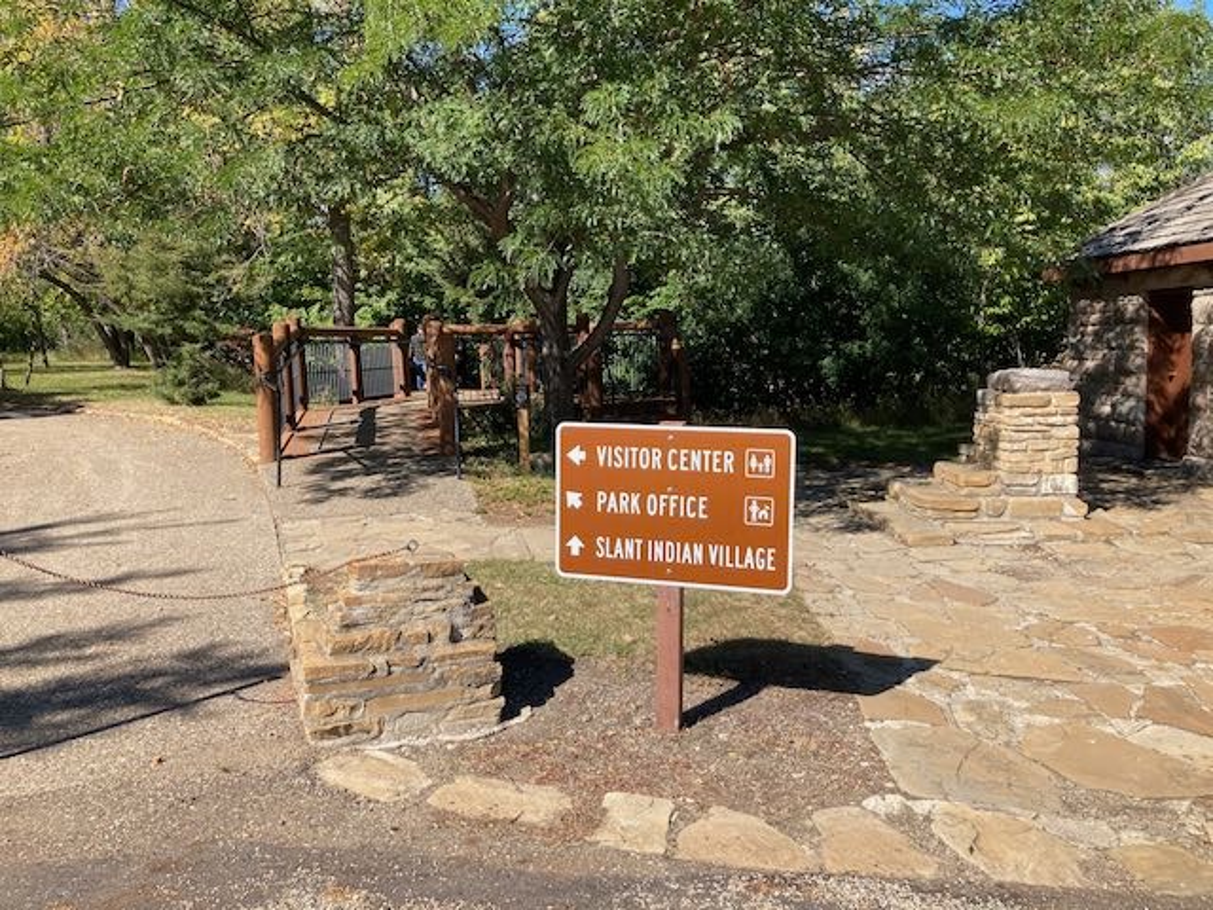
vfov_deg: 49.7
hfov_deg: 63.4
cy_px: 455
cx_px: 606
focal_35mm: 28
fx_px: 981
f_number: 1.8
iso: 20
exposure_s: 1/1372
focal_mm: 3.99
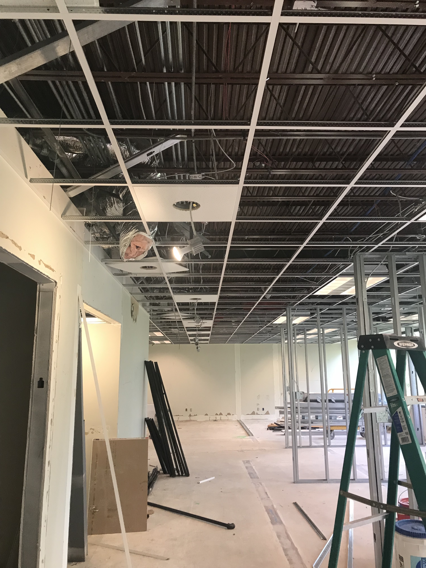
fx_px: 459
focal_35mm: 28
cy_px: 284
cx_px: 213
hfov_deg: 49.7
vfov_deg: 63.4
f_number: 1.8
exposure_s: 1/30
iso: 40
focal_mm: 3.99
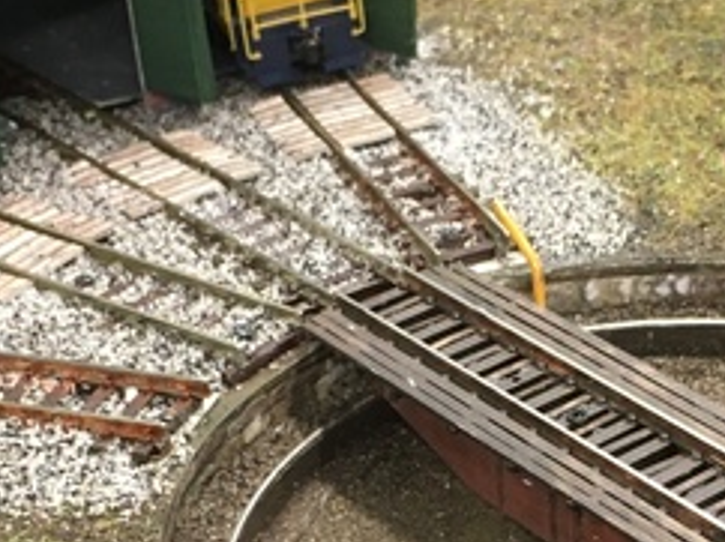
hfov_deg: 19.2
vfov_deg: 14.2
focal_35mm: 102
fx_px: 2134
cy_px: 557
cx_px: 539
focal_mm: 4.15
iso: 125
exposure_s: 1/33
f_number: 2.2
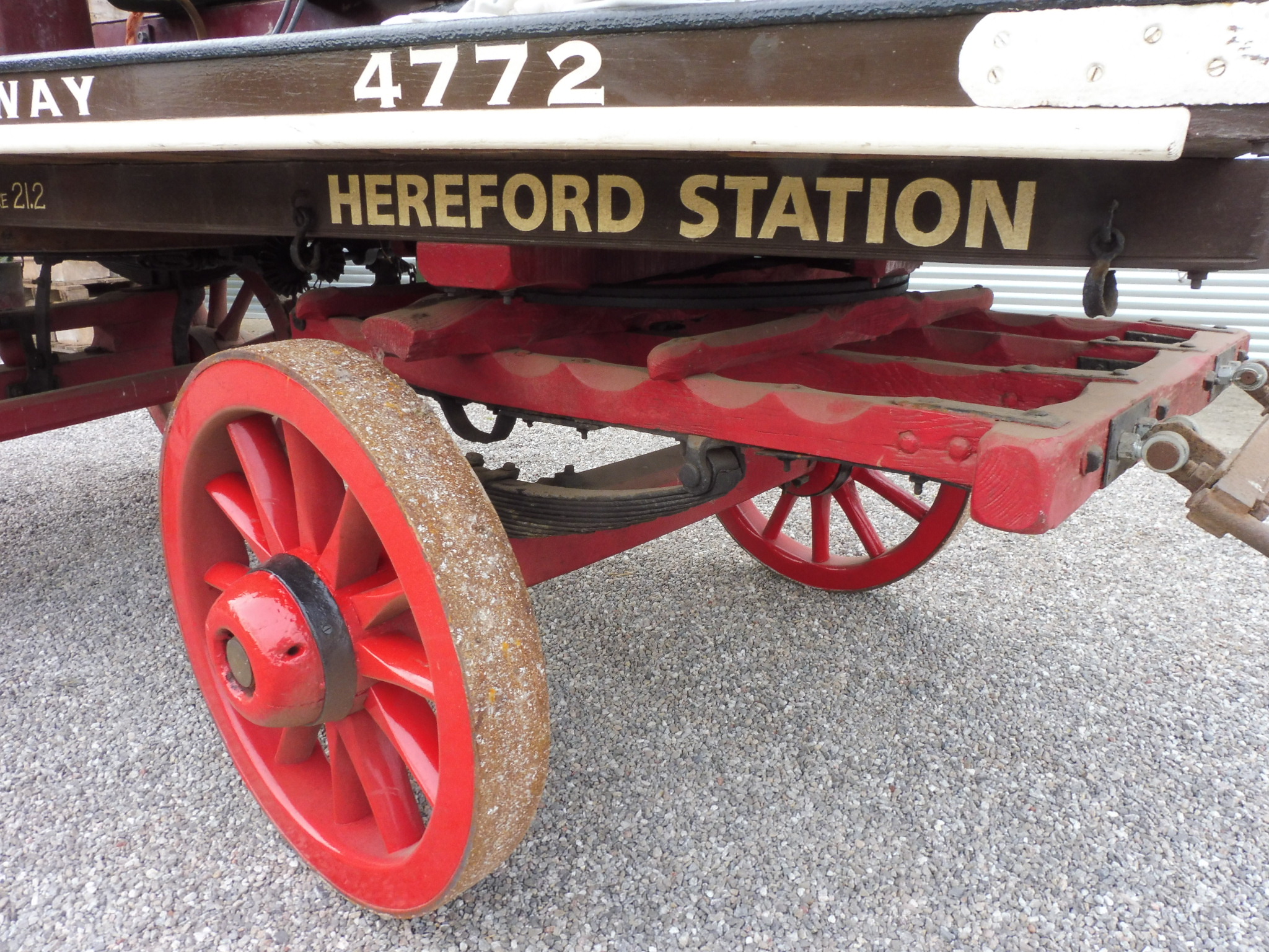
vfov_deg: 56.8
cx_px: 634
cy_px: 476
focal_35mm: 24
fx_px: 880
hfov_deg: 71.6
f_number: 5
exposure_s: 1/30
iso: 160
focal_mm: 4.3
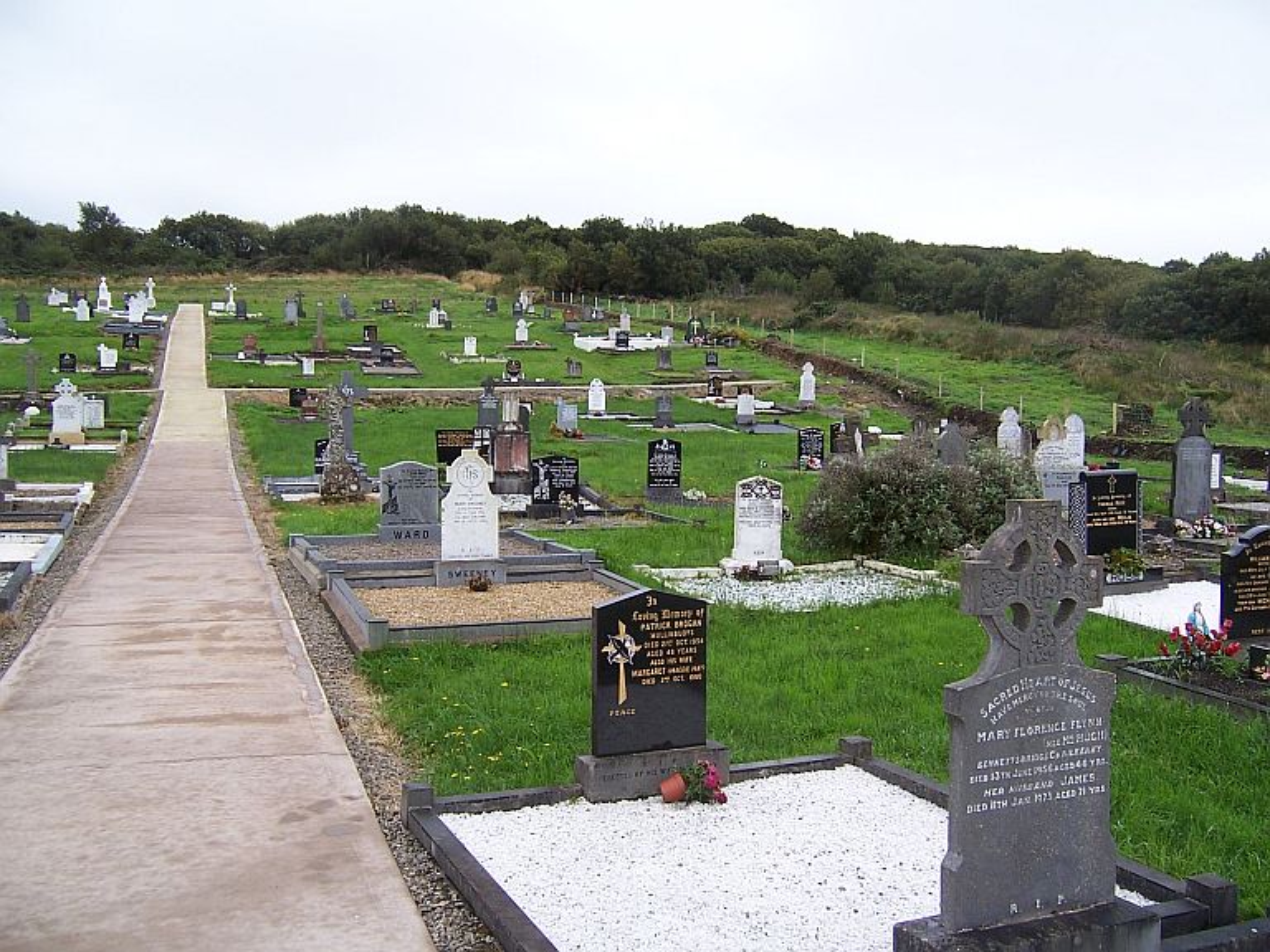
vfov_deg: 42.9
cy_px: 476
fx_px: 1211
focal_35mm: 33
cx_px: 635
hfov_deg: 55.4
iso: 80
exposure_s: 1/250
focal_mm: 5.5
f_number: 3.4
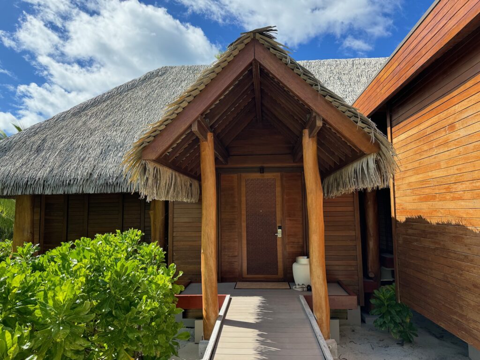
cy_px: 180
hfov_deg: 71.6
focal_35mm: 24
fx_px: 333
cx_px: 240
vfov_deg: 56.8
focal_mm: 6.86
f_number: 1.78
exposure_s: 1/1869
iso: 80
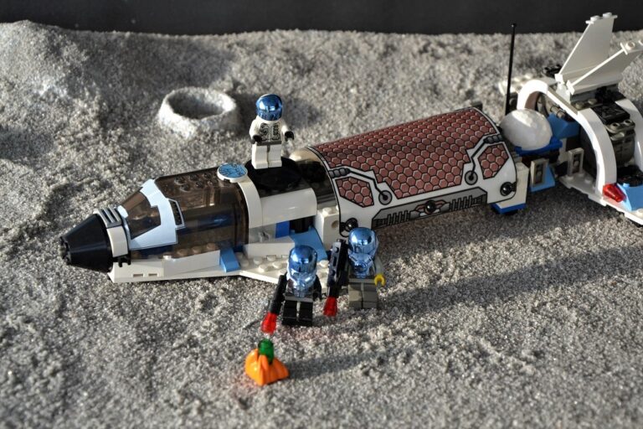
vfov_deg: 14.7
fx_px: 1661
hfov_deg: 21.9
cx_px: 322
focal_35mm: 93
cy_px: 214
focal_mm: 62
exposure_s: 1/125
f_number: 7.1
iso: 400
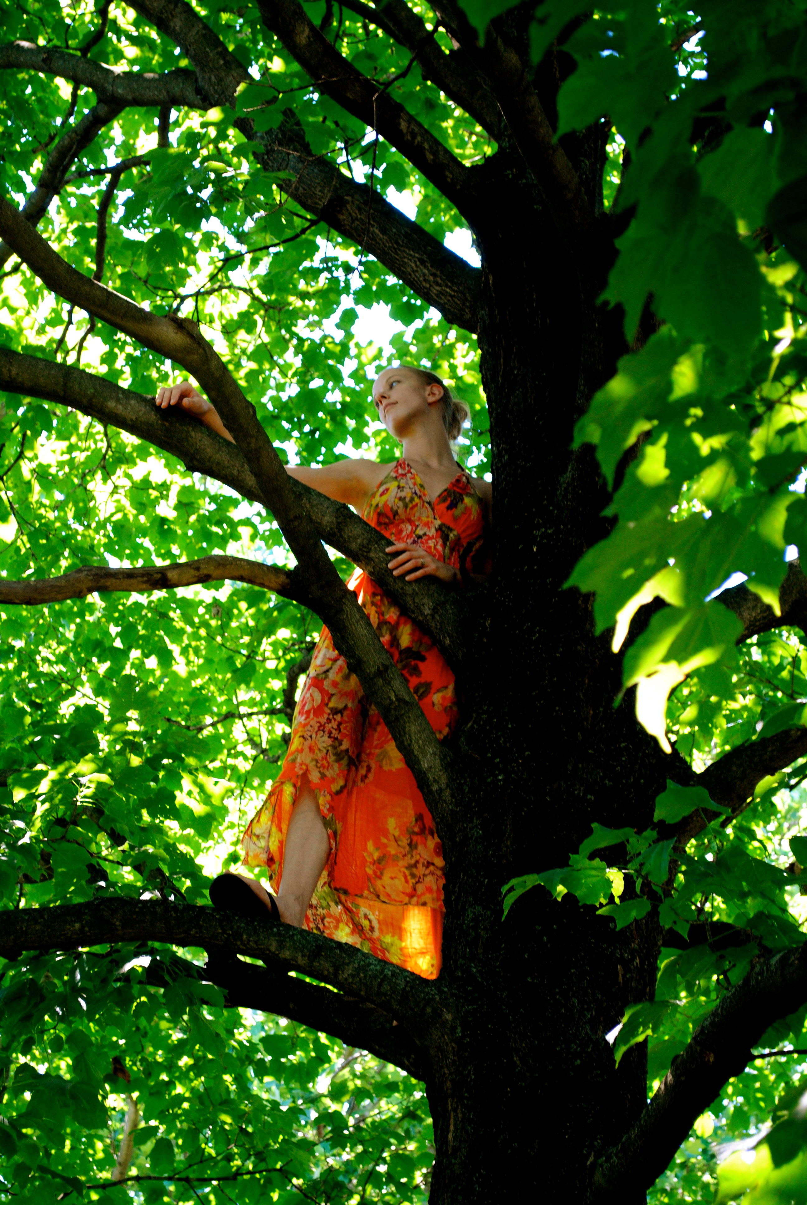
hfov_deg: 16.6
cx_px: 404
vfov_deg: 24.6
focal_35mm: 82
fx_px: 2766
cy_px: 602
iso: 400
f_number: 5.6
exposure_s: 1/50
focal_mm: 55
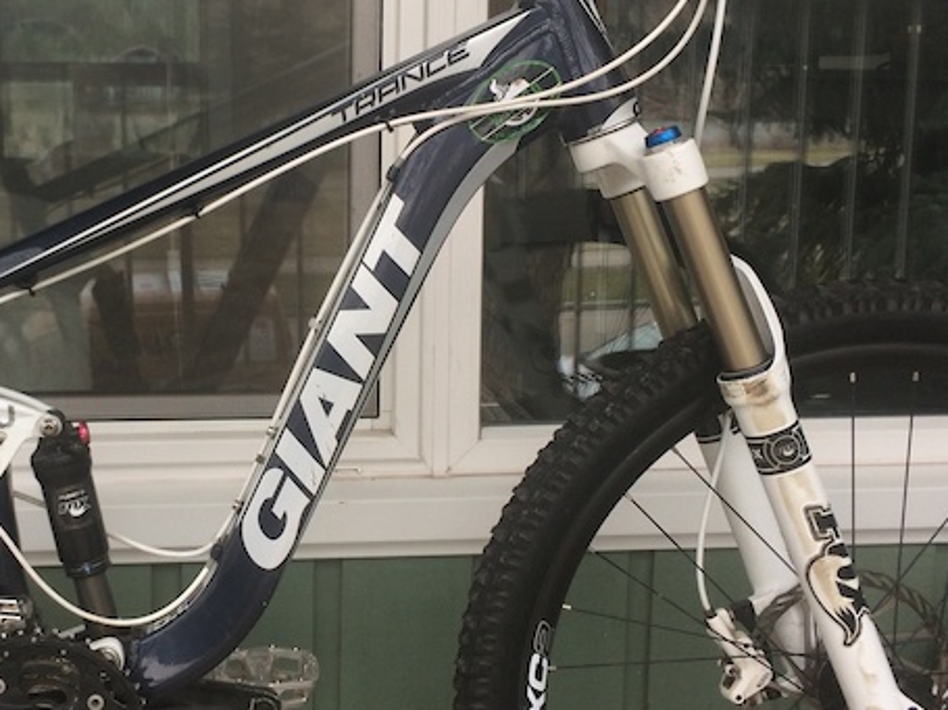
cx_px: 283
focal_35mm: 51
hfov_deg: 36.9
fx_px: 1396
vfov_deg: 28.5
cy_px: 325
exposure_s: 1/60
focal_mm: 4.15
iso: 32
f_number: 2.2
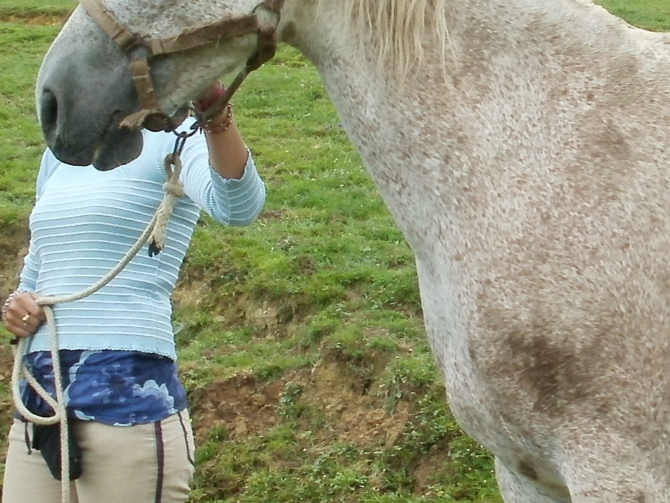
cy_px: 241
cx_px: 604
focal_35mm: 106
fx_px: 2052
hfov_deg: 18.2
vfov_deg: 14.0
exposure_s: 1/80
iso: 100
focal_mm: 6.3
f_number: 3.5
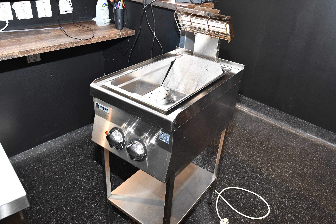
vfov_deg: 45.7
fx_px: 266
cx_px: 168
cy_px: 112
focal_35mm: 28
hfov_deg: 64.6
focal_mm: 19
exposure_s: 1/60
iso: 2500
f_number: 6.3
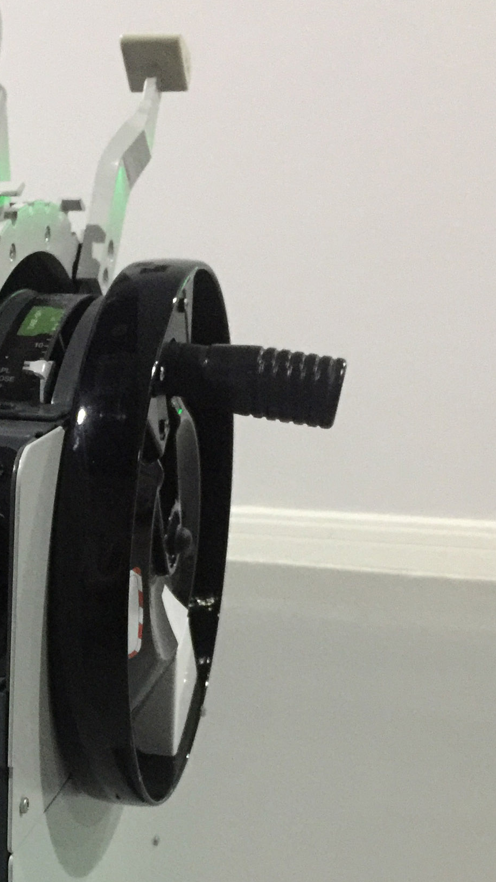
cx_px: -114
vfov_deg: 32.5
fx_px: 1473
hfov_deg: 18.1
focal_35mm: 63
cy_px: 687
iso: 200
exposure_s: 1/8
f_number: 2.2
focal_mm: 4.15
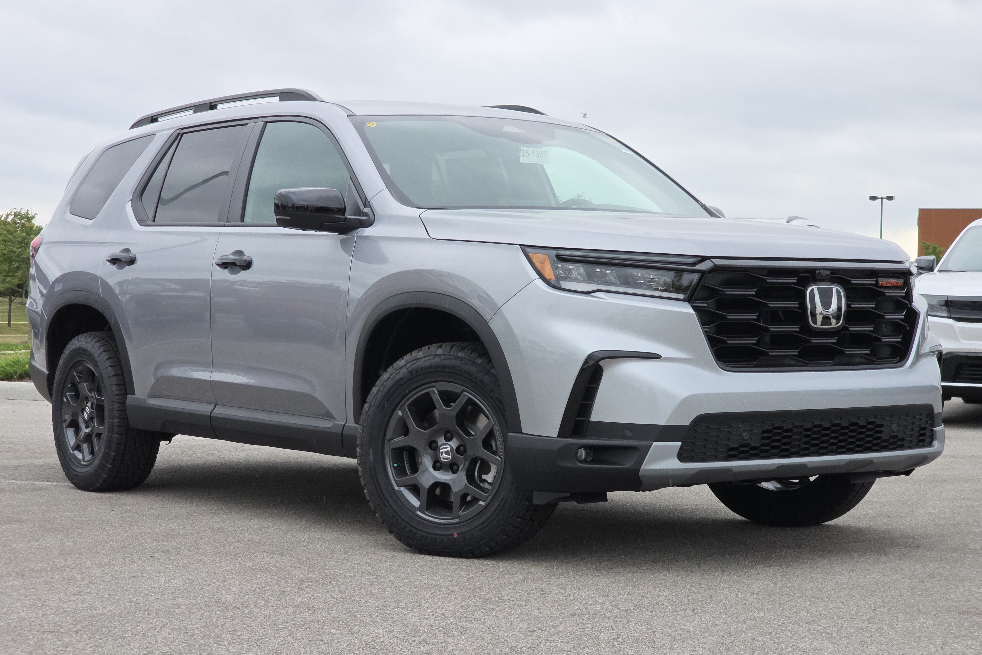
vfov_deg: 18.9
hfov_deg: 28.1
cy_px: 343
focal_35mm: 72
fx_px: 1964
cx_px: 490
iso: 50
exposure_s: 1/435
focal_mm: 7.9
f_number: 2.4
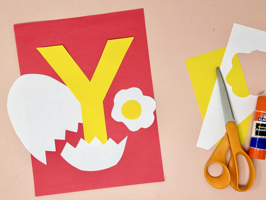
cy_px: 100
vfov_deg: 30.3
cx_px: 133
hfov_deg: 39.7
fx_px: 369
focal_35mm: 48
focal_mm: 6.86
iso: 80
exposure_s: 1/469
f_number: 1.78
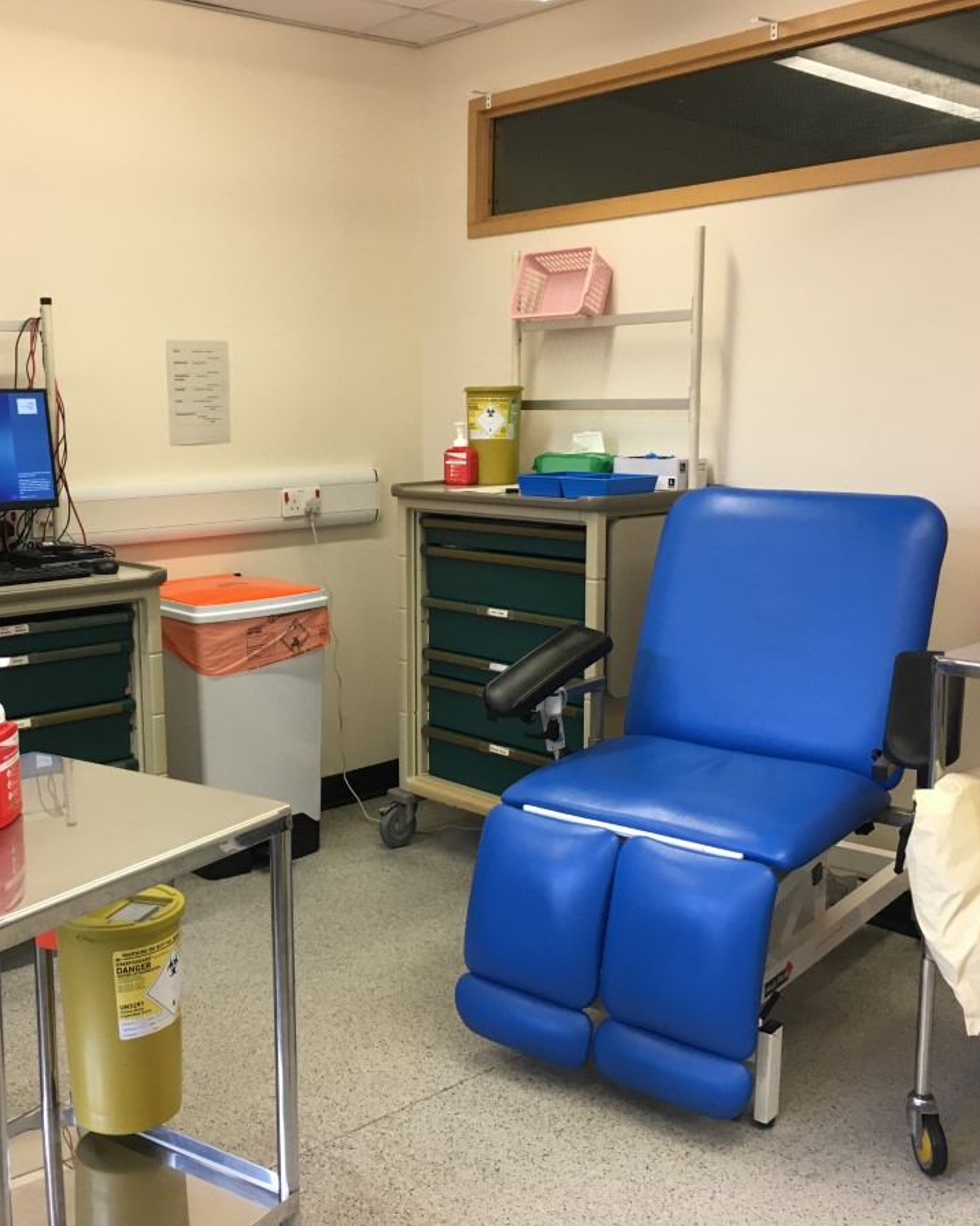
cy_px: 616
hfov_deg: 38.8
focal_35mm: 38
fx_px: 1378
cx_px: 347
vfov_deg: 47.9
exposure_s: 1/33
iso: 50
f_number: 2.2
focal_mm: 4.15
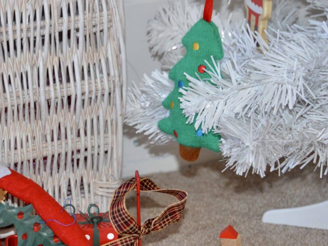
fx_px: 1961
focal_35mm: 207
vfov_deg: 7.2
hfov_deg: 9.5
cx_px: 37
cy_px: 207
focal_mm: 100
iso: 3200
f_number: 7.1
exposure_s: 1/100
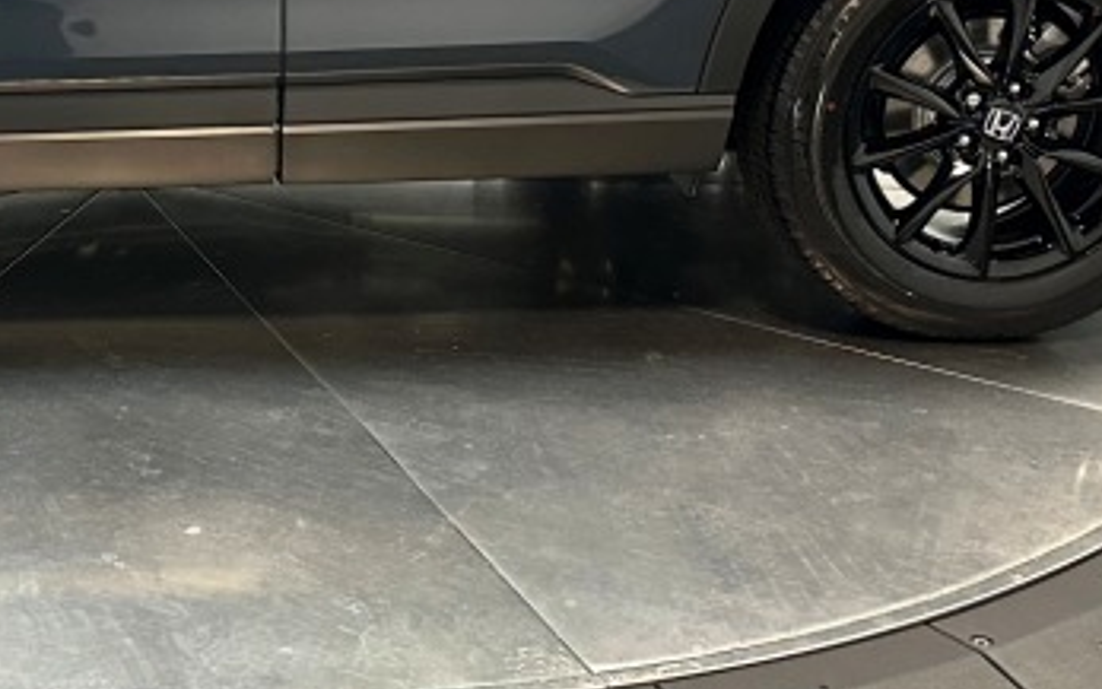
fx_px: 2253
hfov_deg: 26.6
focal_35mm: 75
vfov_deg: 17.3
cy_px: 152
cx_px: 114
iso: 640
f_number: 1.78
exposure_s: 1/60
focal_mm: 6.86
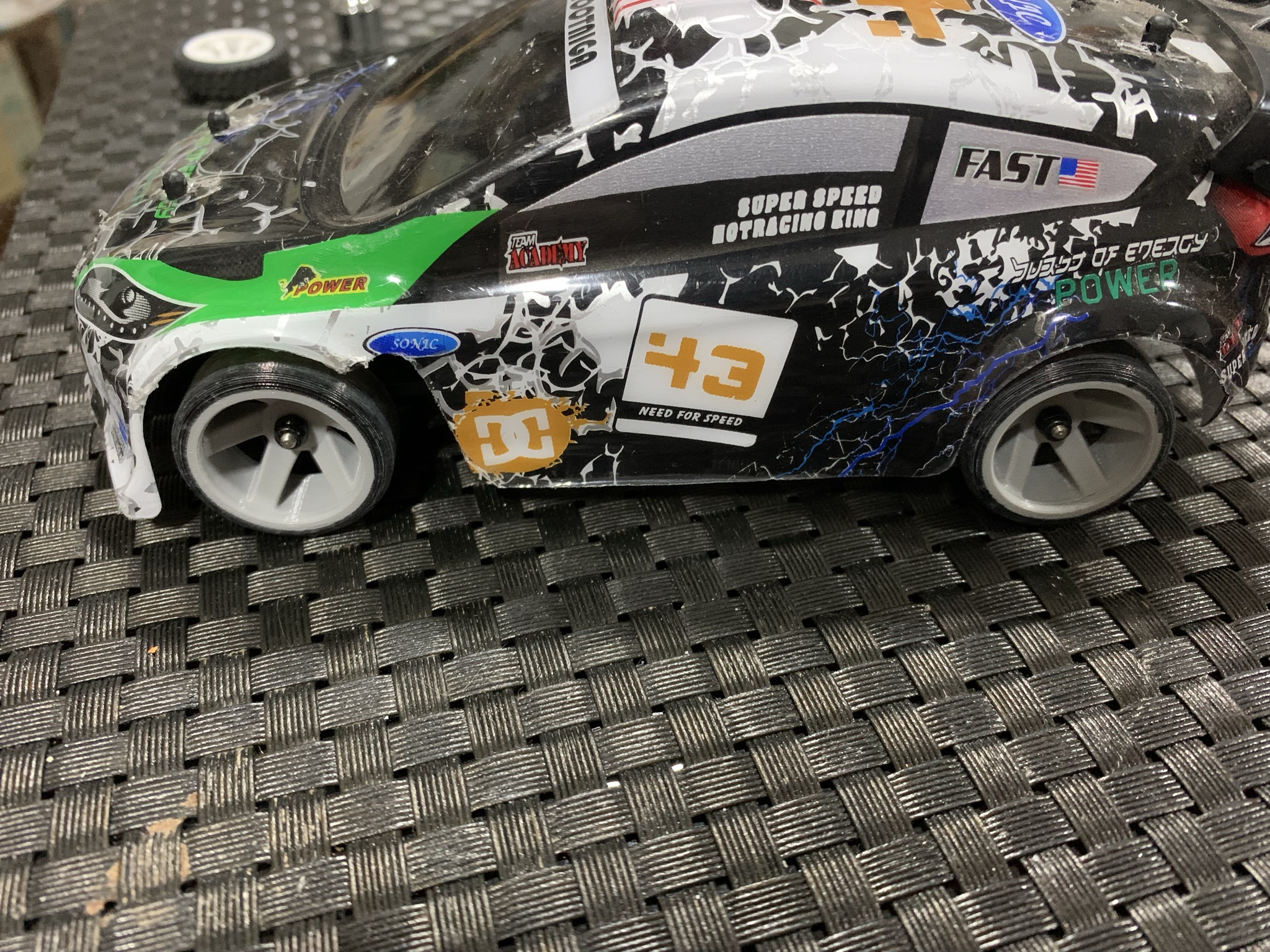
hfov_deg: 67.3
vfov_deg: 53.1
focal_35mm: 26
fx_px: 954
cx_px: 635
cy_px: 476
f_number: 1.8
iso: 640
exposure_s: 1/30
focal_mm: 4.25
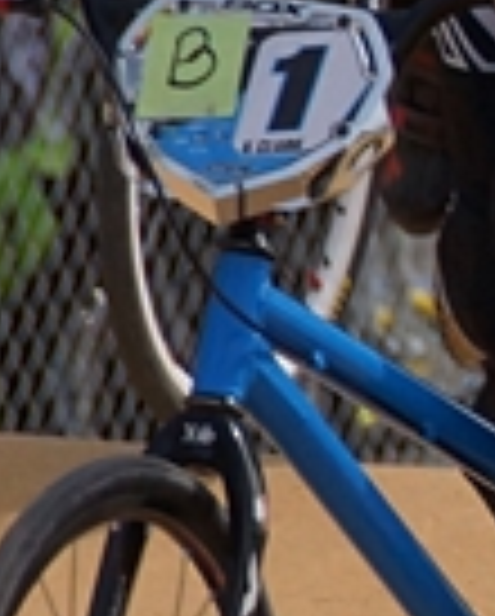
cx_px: 1566
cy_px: 81
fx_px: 30370
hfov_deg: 0.9
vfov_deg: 1.2
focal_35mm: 1662
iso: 400
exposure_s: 1/2000
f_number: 6.3
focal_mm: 135
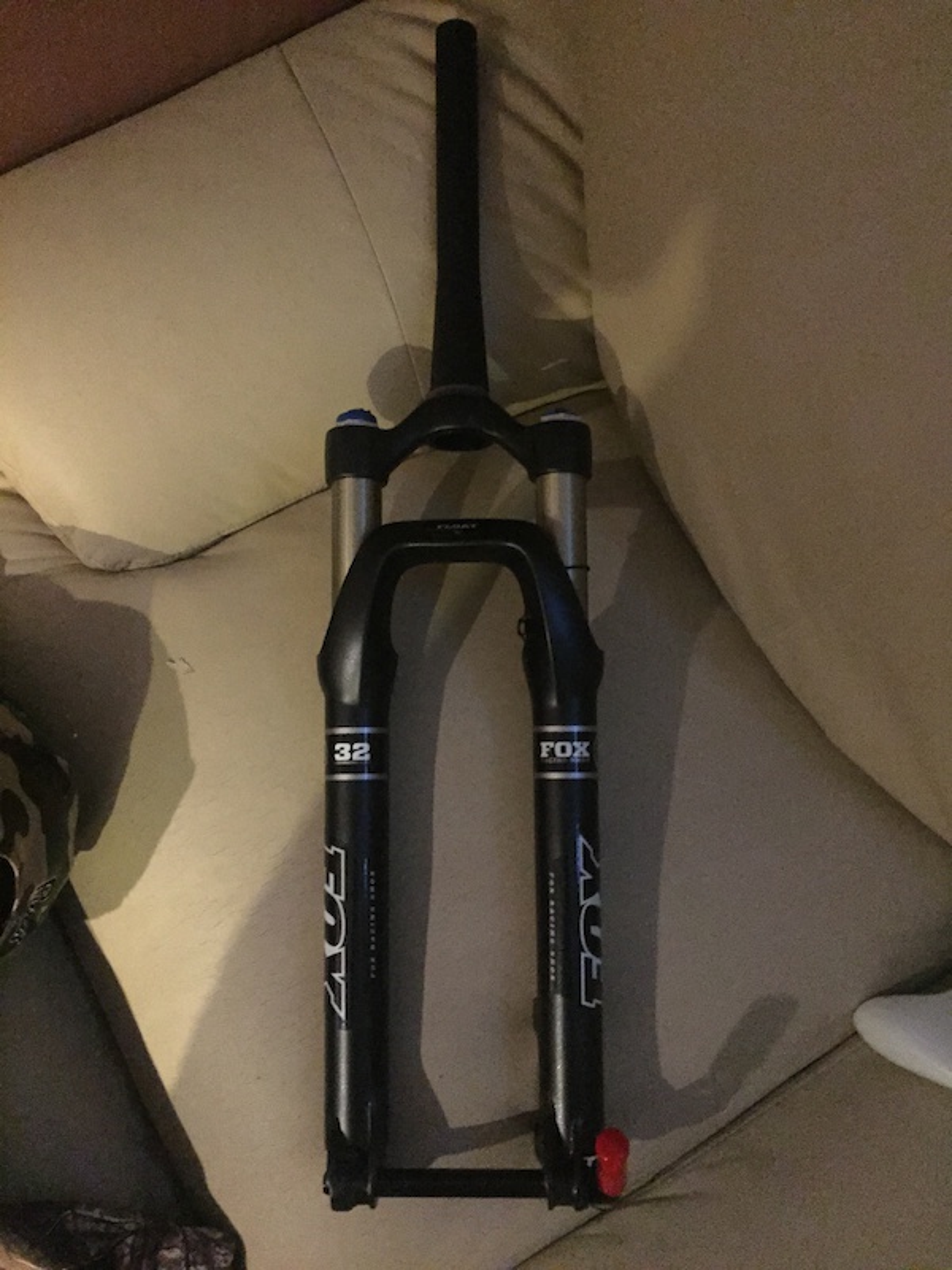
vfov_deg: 61.7
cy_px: 635
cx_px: 476
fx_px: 1063
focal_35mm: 29
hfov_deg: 48.2
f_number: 2.2
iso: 1600
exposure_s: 1/15
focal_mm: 4.15
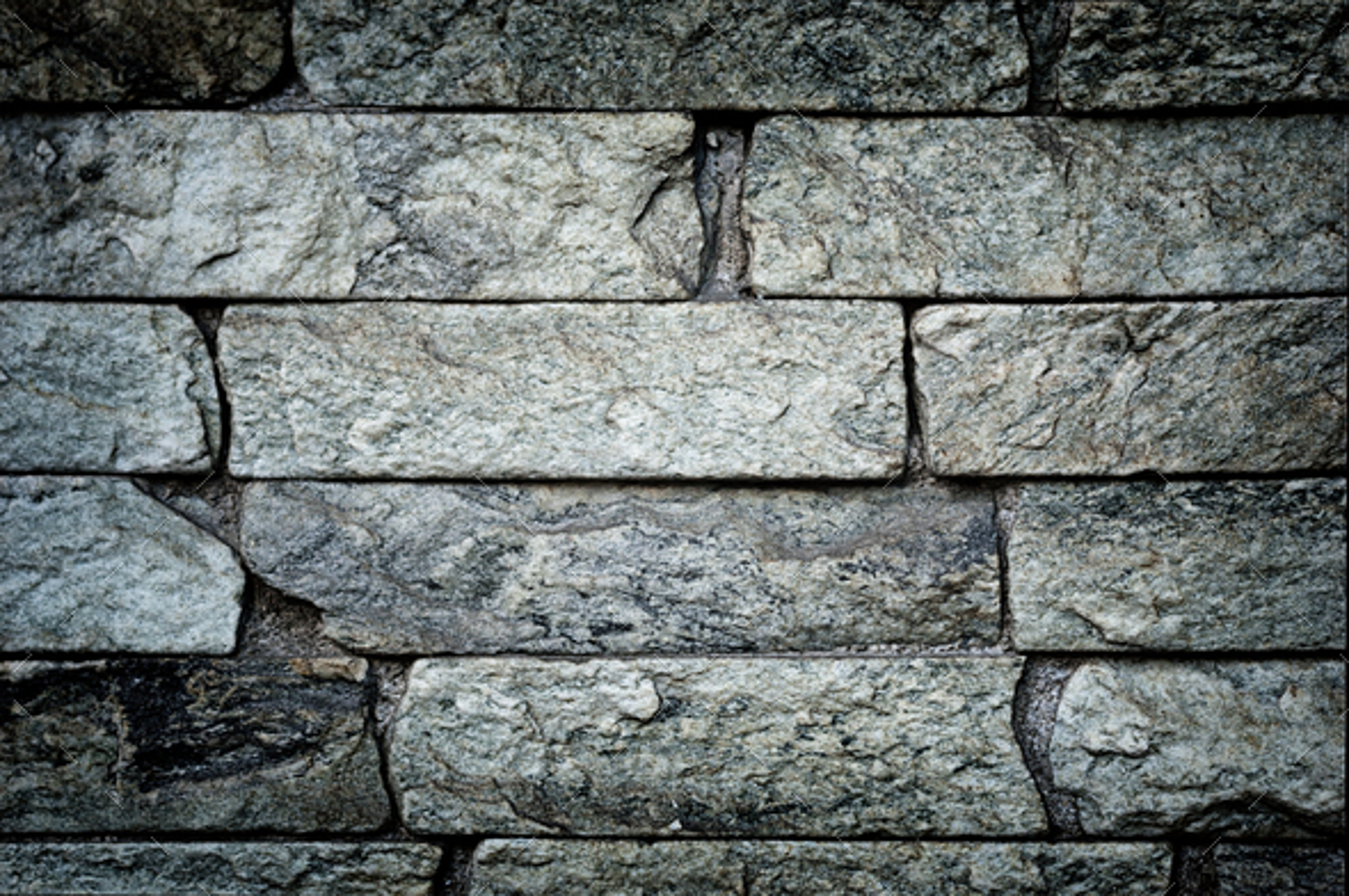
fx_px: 2807
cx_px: 674
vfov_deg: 18.1
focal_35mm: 75
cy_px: 448
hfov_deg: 27.0
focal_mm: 50
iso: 400
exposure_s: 1/60
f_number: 3.5
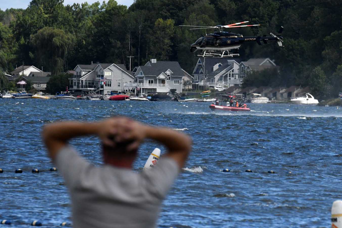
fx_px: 4303
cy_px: 110
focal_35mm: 453
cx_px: 243
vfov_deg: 3.0
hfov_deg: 4.6
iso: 1600
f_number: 6.3
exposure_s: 1/8000
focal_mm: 200
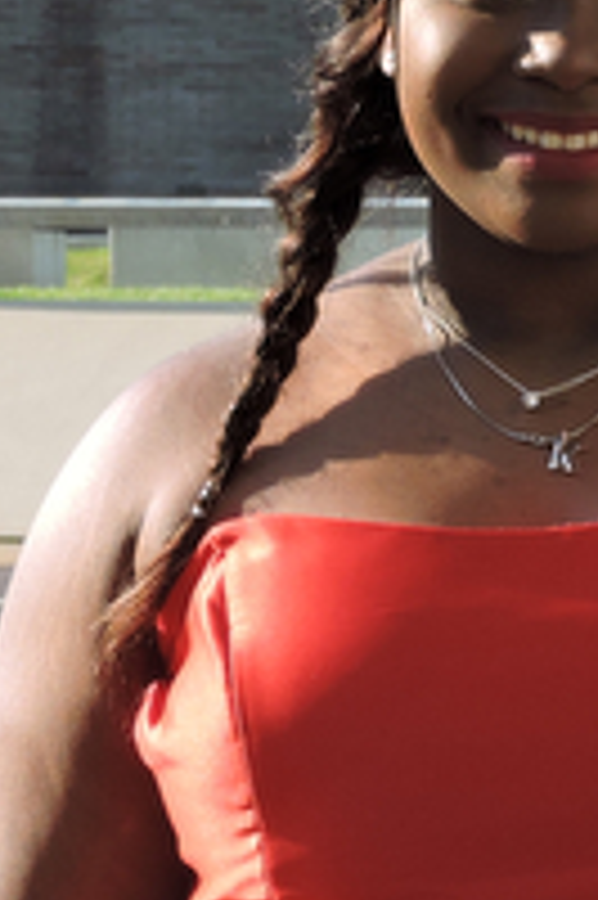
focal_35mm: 320
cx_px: 576
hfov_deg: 4.3
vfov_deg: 6.4
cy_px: 734
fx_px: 7987
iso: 100
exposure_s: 1/250
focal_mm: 14.3
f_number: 4.5
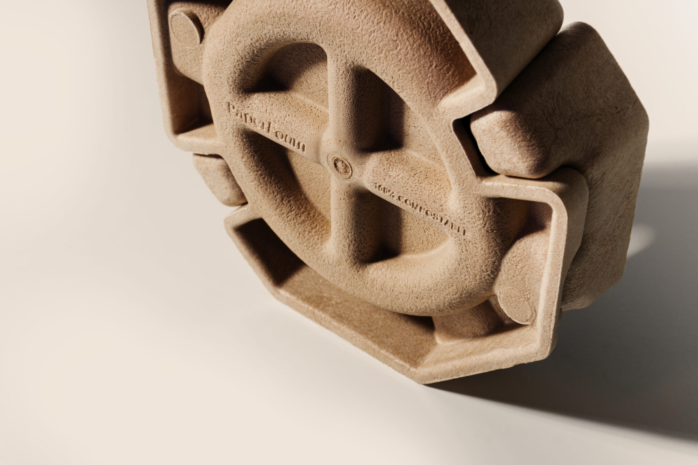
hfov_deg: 30.5
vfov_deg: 20.6
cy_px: 232
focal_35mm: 66
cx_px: 349
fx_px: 1279
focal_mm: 44
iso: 100
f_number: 13
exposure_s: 1/160
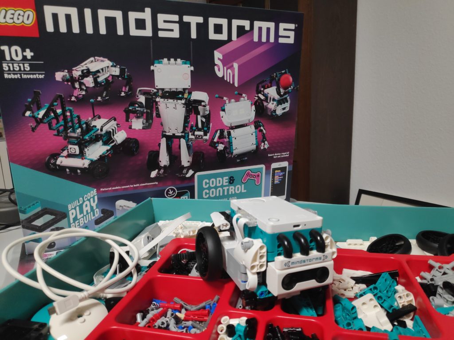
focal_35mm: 20
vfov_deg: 66.0
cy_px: 170
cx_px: 227
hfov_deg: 81.7
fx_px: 262
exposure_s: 1/50
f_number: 1.9
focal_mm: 3.94
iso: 833
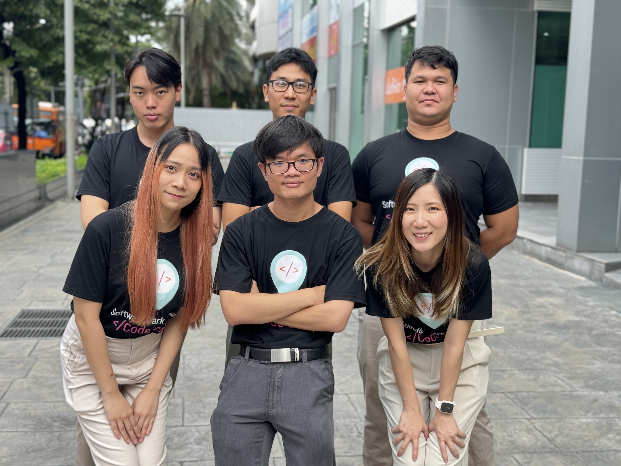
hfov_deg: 39.7
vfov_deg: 30.3
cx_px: 310
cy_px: 233
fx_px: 861
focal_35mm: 48
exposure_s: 1/381
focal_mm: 6.86
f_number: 1.78
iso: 64
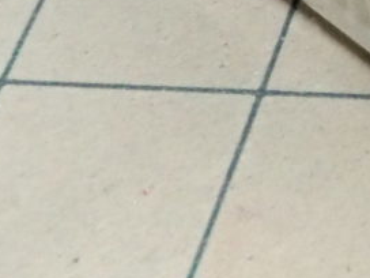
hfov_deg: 9.2
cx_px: 1035
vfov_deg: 7.5
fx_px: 1935
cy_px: -467
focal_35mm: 181
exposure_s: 1/400
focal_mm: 5.87
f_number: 3.2
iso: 800
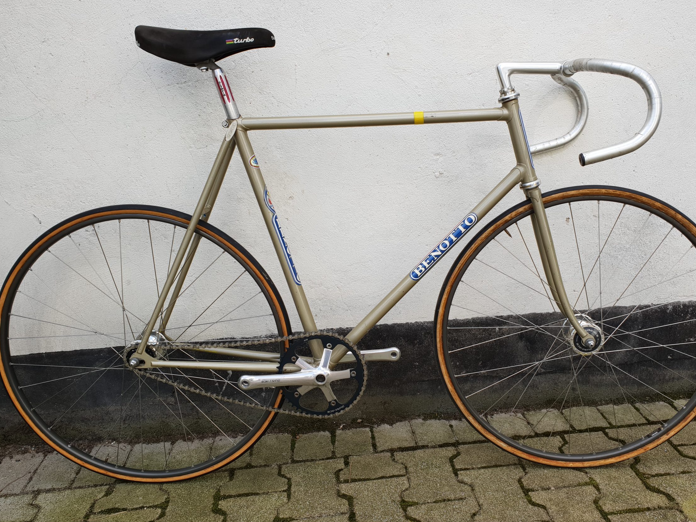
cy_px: 275
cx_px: 372
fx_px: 603
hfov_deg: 59.9
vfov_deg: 46.8
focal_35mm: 30
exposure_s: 1/420
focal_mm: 4.3
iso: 50
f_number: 2.4
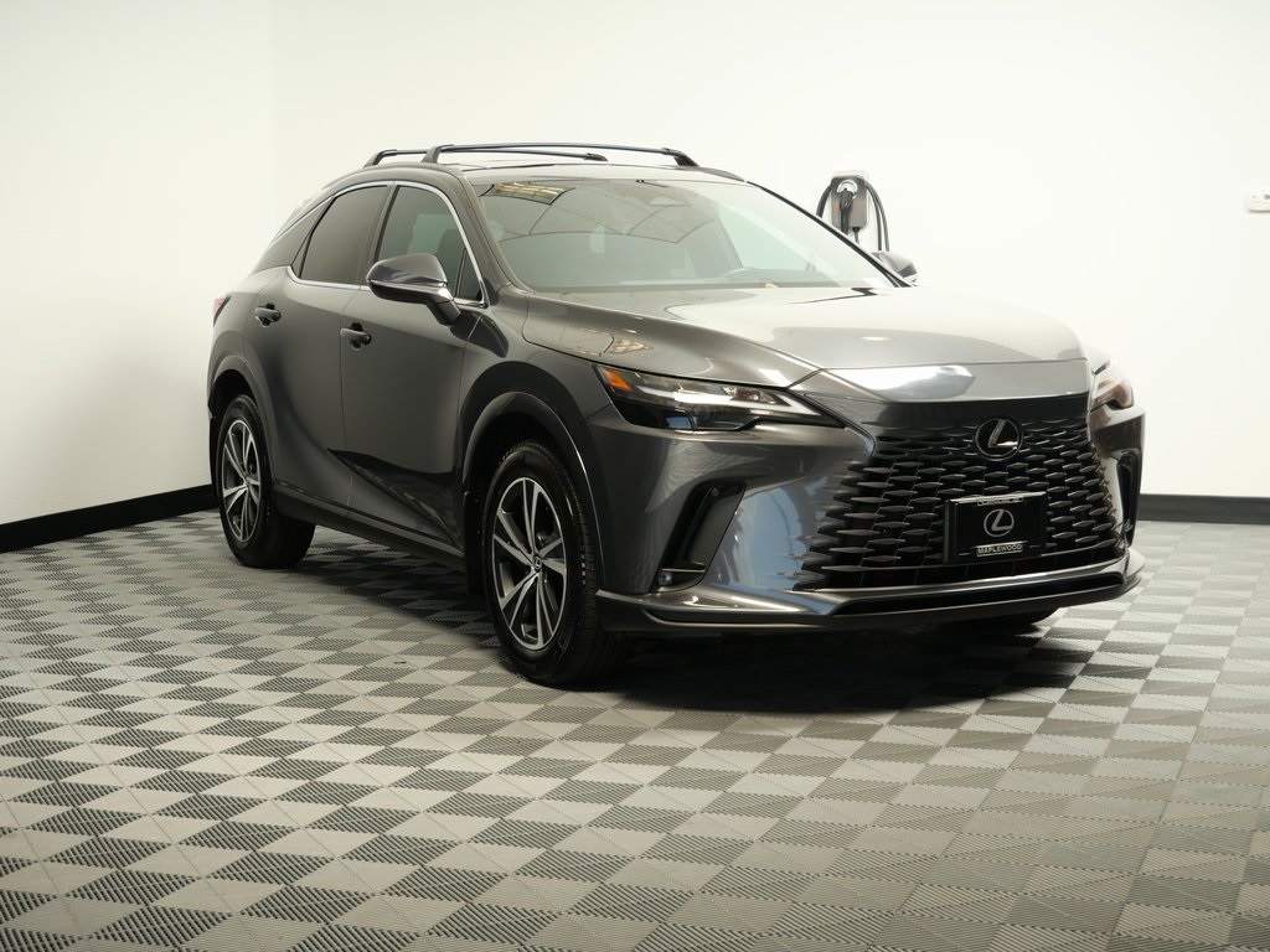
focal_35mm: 50
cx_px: 635
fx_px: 1834
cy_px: 476
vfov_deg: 29.1
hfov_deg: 38.2
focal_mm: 25
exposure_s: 1/250
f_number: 4.5
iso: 250
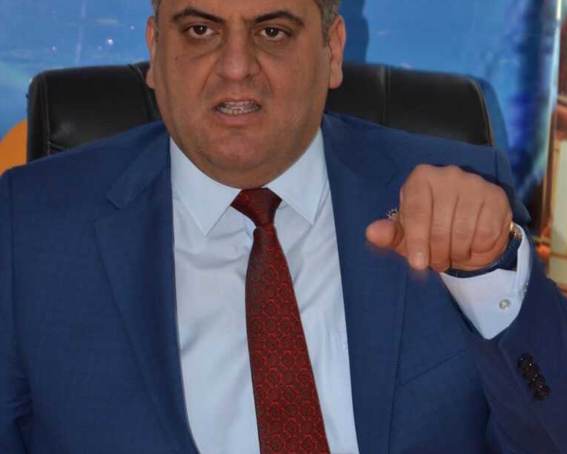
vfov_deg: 8.5
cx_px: 284
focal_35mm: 182
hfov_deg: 10.6
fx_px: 3050
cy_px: 226
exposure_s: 1/60
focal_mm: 85
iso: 640
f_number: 5.6
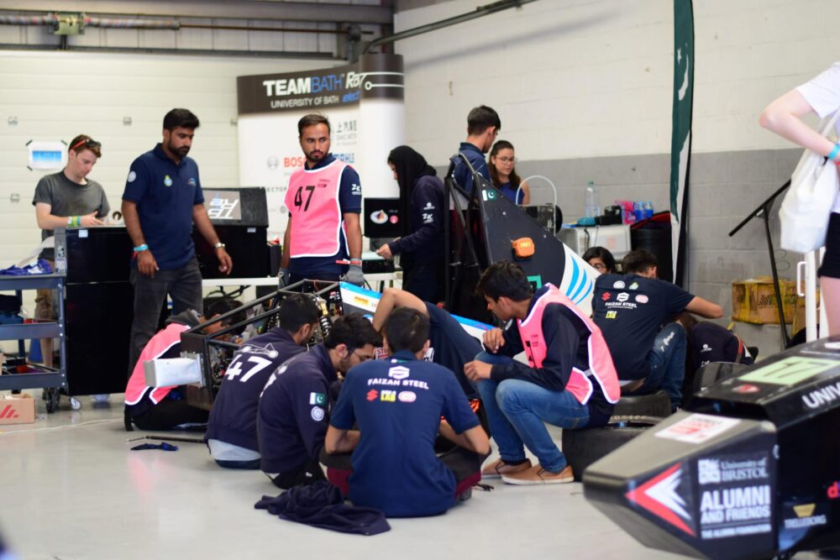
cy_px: 280
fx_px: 1750
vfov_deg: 18.2
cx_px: 420
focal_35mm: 75
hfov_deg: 27.0
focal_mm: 50
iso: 100
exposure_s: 1/80
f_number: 1.8
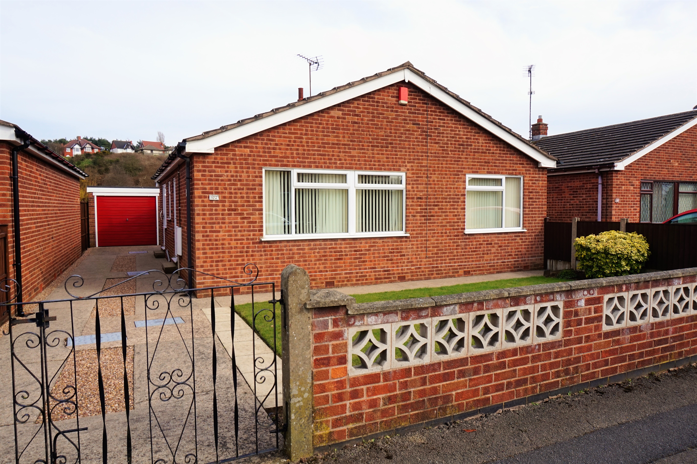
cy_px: 232
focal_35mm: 24
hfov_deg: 73.8
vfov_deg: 53.1
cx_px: 348
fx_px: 464
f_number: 13
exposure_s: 1/80
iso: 100
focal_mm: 16
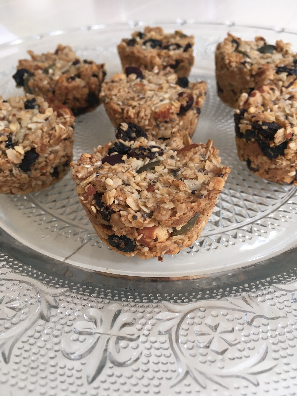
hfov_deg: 48.2
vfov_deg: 61.7
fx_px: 332
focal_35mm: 29
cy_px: 198
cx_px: 148
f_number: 2.2
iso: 25
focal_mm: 4.15
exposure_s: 1/33
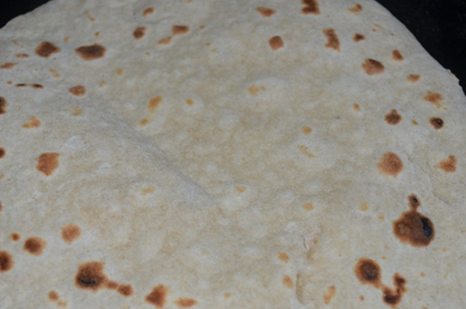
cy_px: 183
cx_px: 219
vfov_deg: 19.7
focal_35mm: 69
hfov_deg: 29.3
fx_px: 892
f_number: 4.5
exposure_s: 1/60
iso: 450
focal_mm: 30
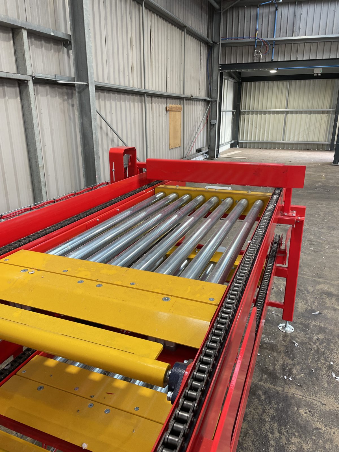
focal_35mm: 26
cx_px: 170
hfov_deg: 53.1
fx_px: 339
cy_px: 226
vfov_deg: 67.3
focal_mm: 4.2
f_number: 1.6
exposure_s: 1/121
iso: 100
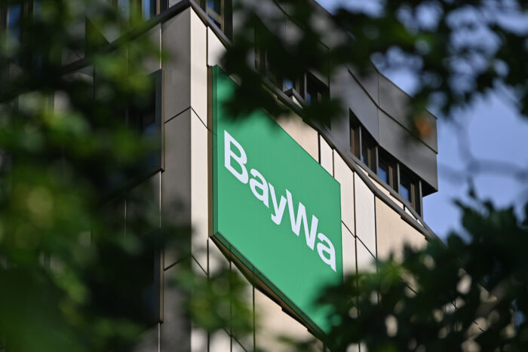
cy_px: 176
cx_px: 264
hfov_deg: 6.6
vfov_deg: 4.4
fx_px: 4547
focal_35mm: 310
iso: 110
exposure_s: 1/800
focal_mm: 310
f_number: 5.6
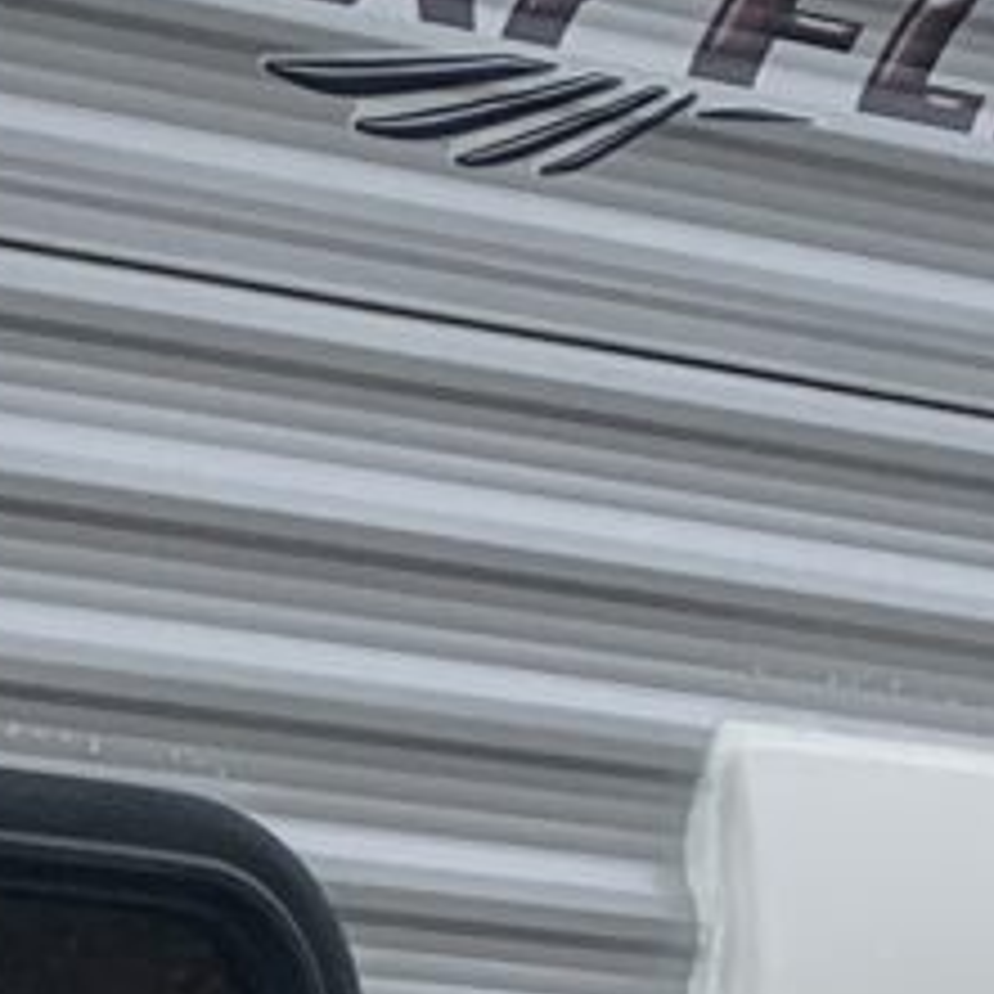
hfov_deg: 7.5
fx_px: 6920
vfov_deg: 7.8
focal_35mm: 213
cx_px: -1579
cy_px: 2037
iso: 25
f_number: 1.8
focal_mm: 4.25
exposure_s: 1/1250
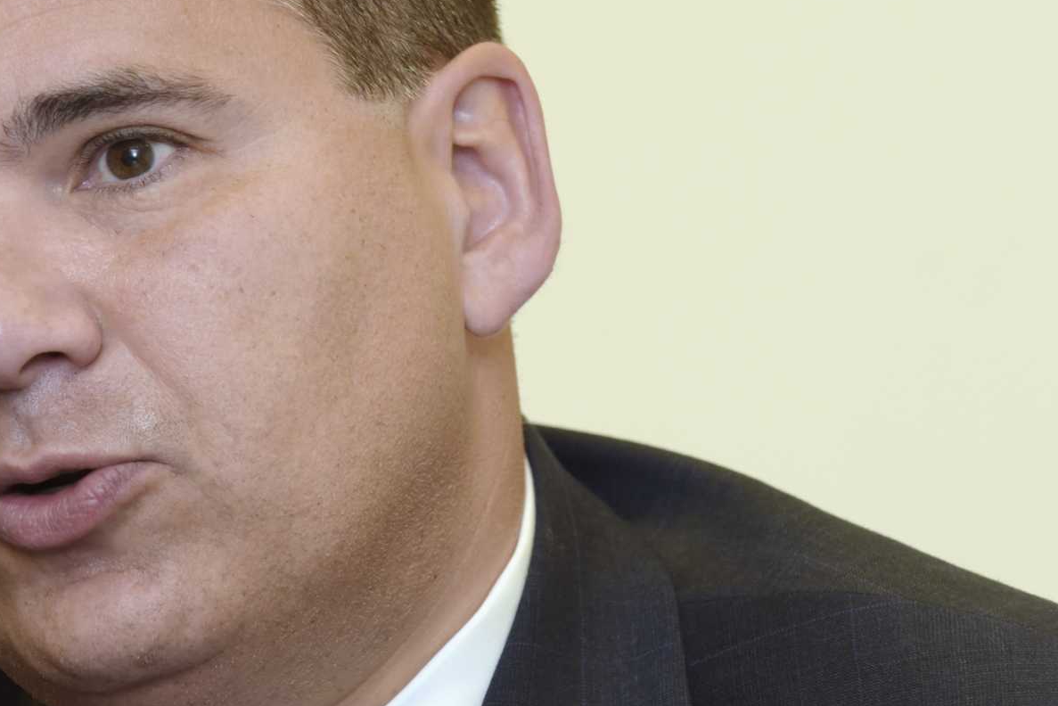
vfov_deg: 4.6
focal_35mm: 302
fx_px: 8877
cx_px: 345
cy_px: 353
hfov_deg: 6.8
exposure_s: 1/125
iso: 1250
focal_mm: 175
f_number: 4
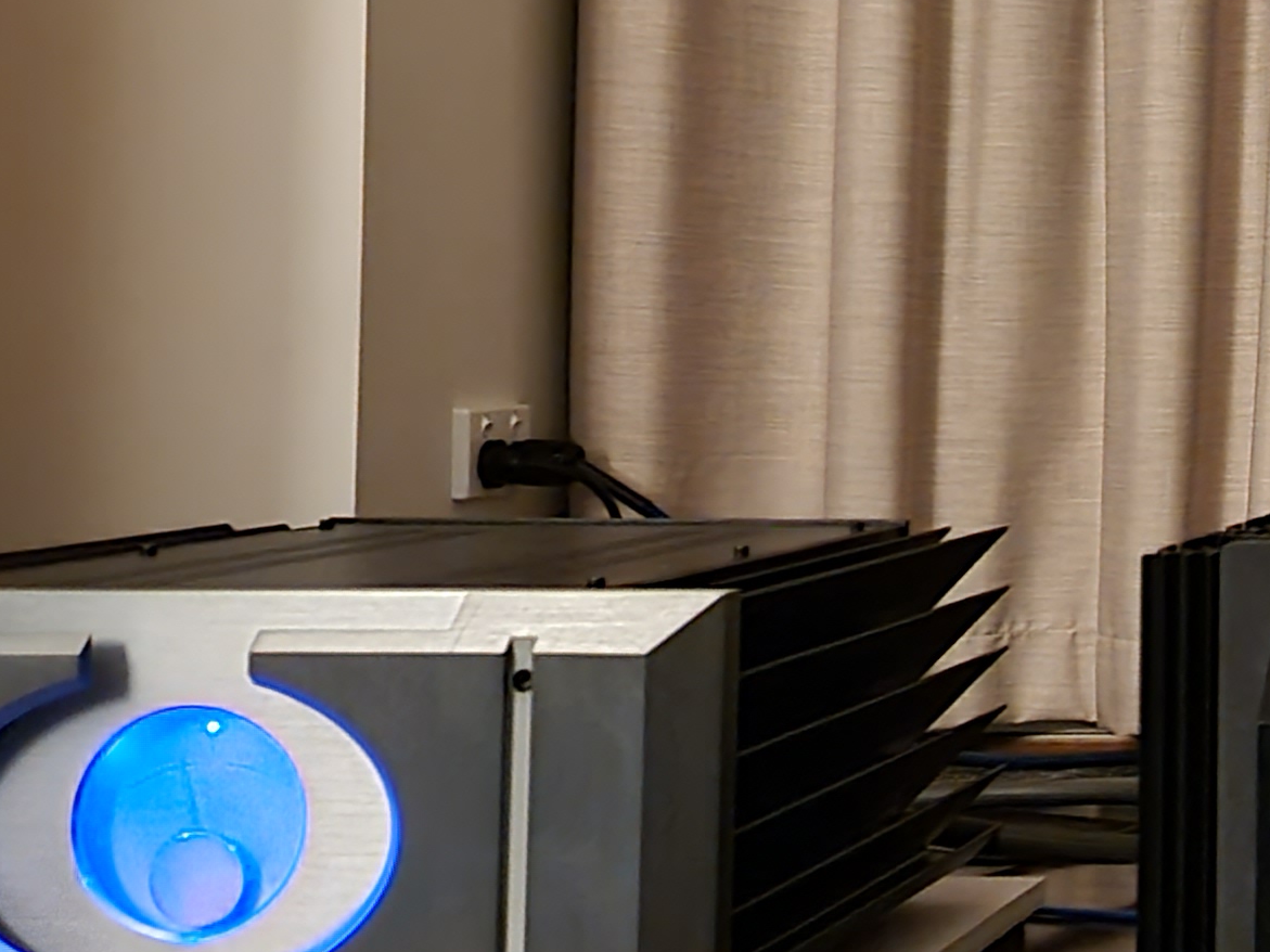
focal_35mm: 82
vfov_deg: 17.8
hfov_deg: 21.2
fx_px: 3008
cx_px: 1729
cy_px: 146
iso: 1600
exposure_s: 1/12
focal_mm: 6.7
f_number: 1.8
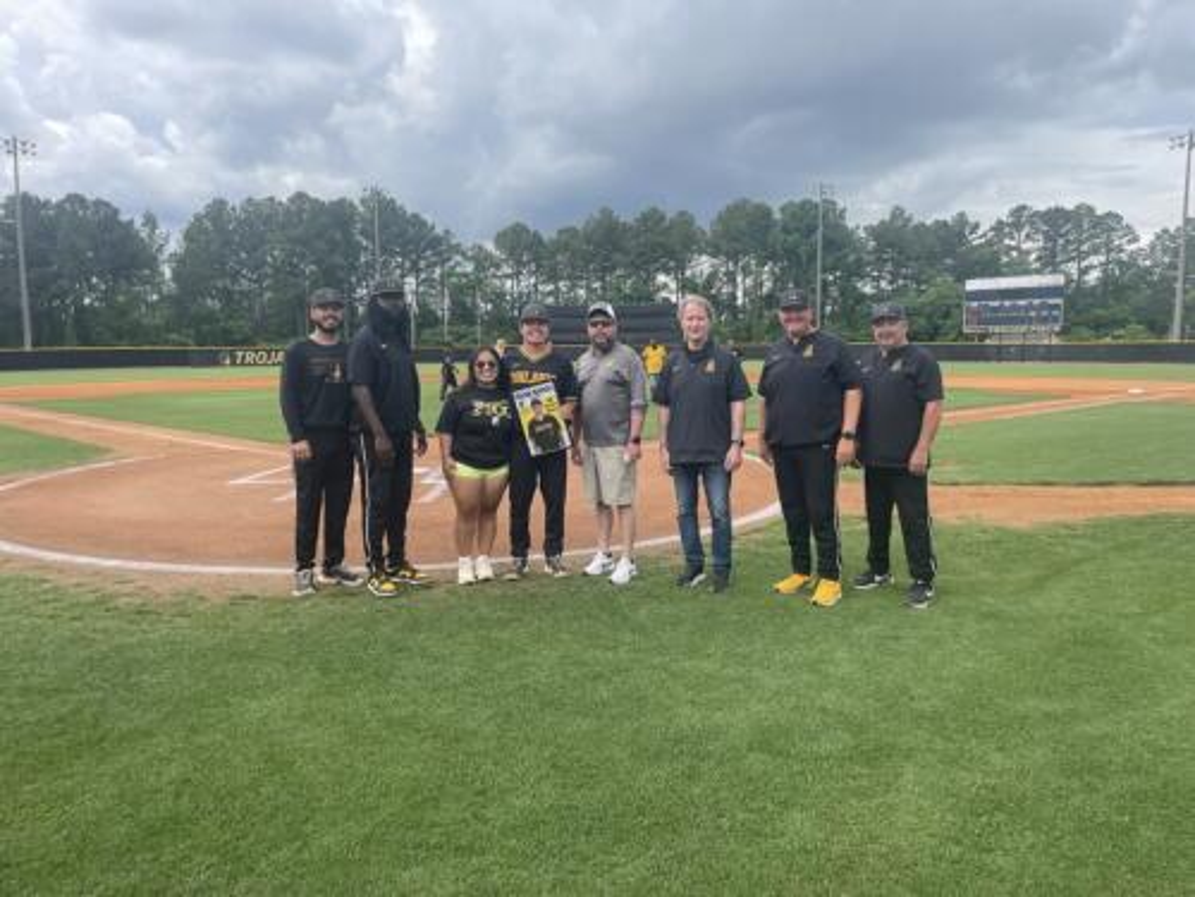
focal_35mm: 26
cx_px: 598
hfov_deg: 67.3
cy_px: 448
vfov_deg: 53.1
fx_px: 898
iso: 32
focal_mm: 4.2
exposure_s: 1/1247
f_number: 1.6
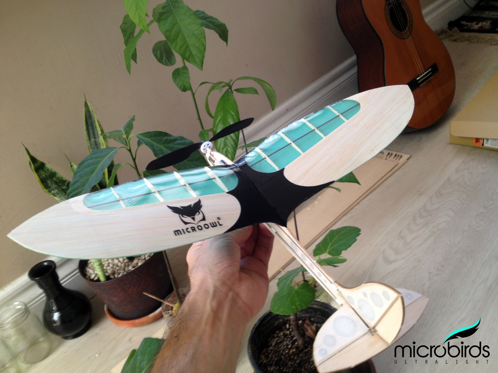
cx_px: 249
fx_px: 504
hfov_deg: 52.6
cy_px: 186
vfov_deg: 40.7
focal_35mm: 35
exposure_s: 1/24
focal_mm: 4.28
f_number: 2.4
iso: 50
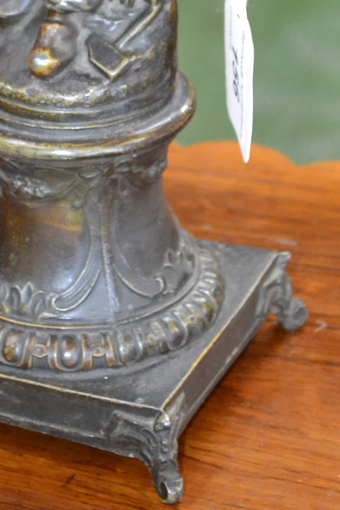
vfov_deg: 10.2
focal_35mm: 199
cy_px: -43
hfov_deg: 6.9
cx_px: 54
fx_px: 2822
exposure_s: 1/60
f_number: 5.6
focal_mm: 55
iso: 3200
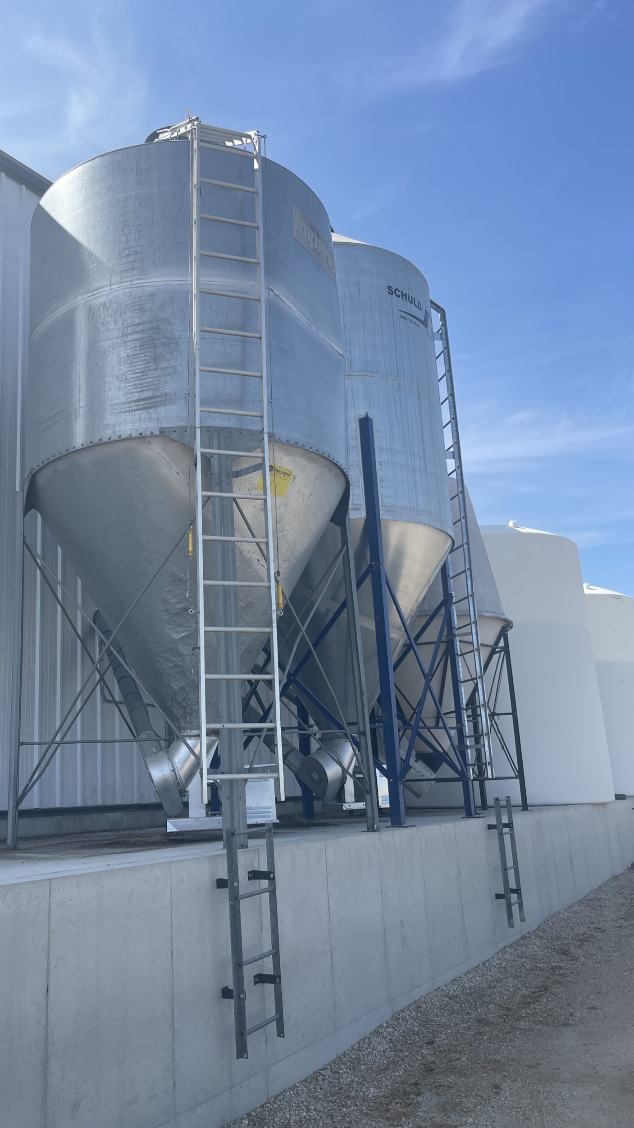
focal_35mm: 29
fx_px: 867
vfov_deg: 66.1
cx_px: 237
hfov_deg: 39.9
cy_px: 563
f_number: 1.6
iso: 32
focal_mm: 5.1
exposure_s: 1/2660
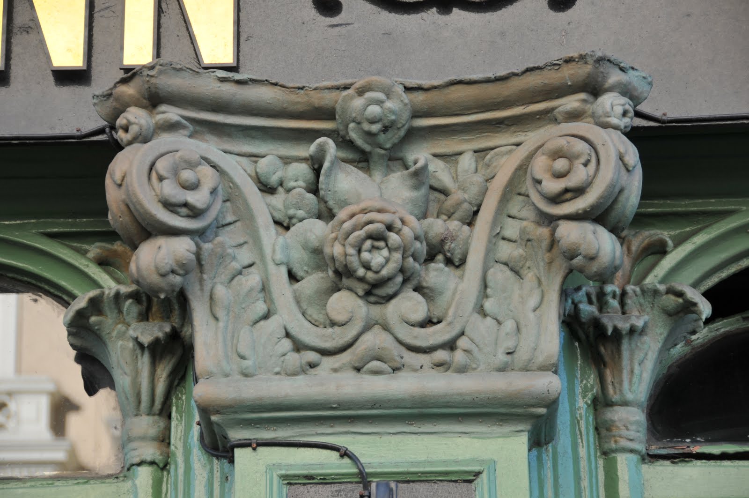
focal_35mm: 120
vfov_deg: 11.4
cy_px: 249
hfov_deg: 17.1
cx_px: 374
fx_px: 2494
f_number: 5.6
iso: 200
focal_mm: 80
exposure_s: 1/125
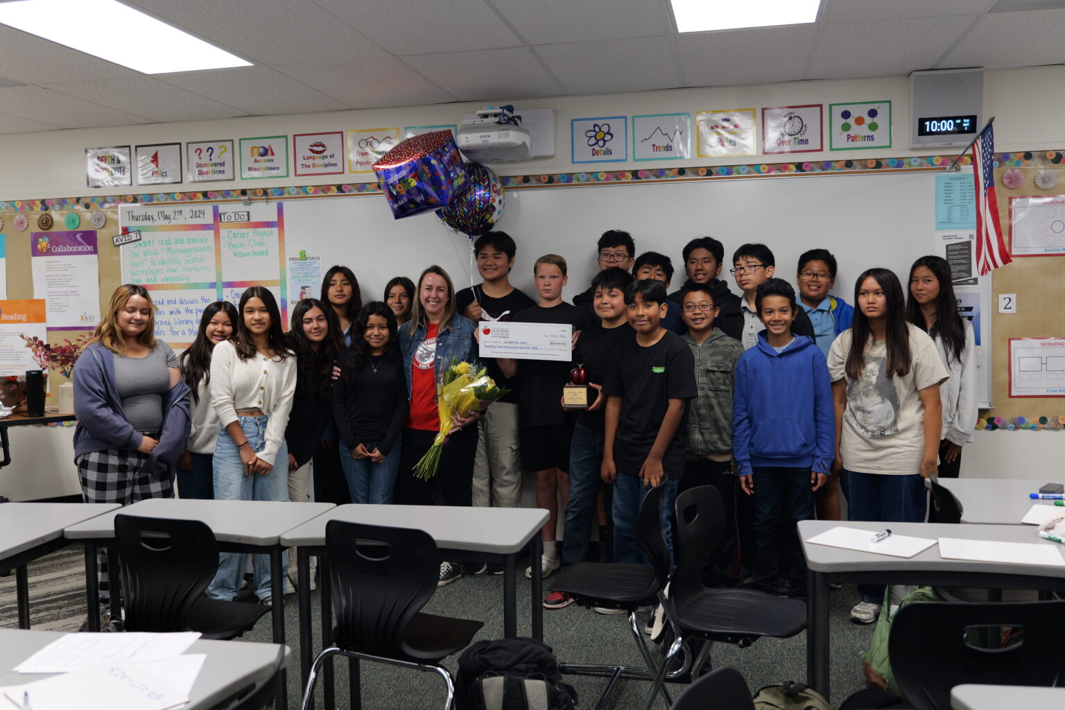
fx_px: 976
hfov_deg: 57.2
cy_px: 355
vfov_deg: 40.0
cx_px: 532
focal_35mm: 33
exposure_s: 1/60
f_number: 4
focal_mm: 33
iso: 800
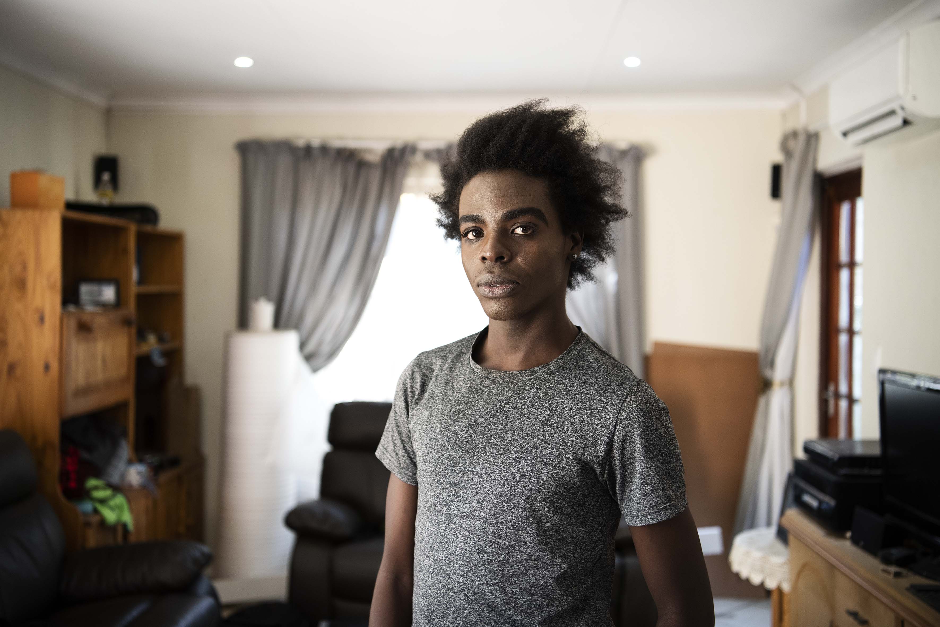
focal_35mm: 45
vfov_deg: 29.9
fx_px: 1175
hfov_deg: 43.6
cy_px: 314
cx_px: 470
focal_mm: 45
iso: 800
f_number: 2.8
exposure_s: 1/125
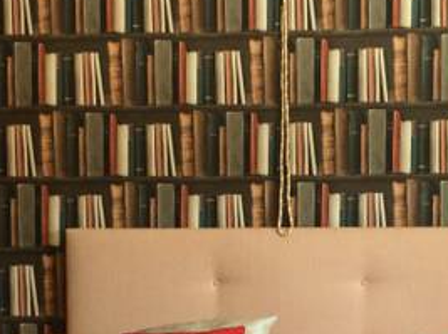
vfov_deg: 20.0
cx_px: 327
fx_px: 930
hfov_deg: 26.8
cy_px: 297
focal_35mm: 72
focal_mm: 3.3
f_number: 2.4
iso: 32
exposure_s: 1/33
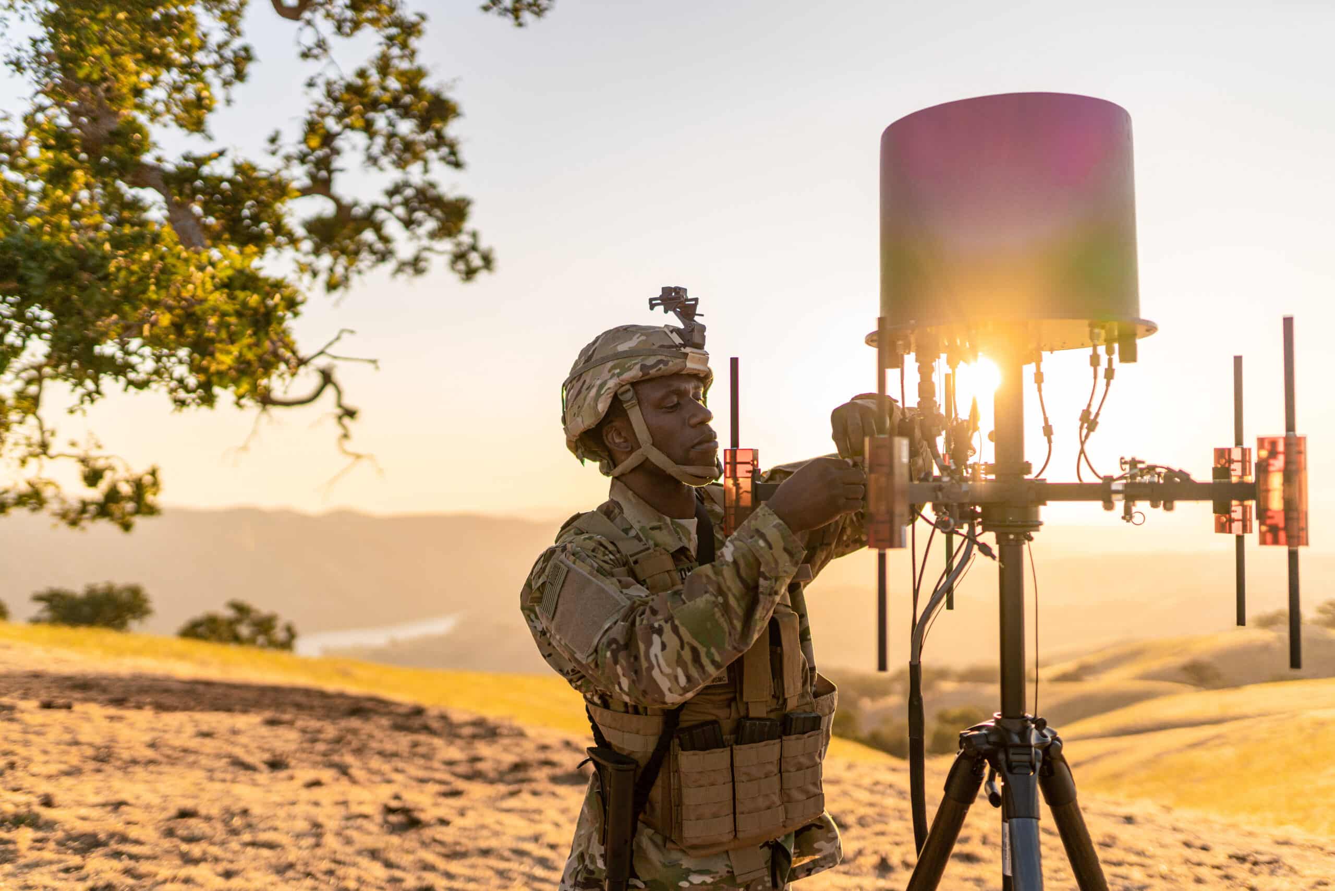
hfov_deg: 54.4
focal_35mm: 35
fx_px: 1298
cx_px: 668
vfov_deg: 37.9
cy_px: 446
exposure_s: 1/8000
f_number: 1.4
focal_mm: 35
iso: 200
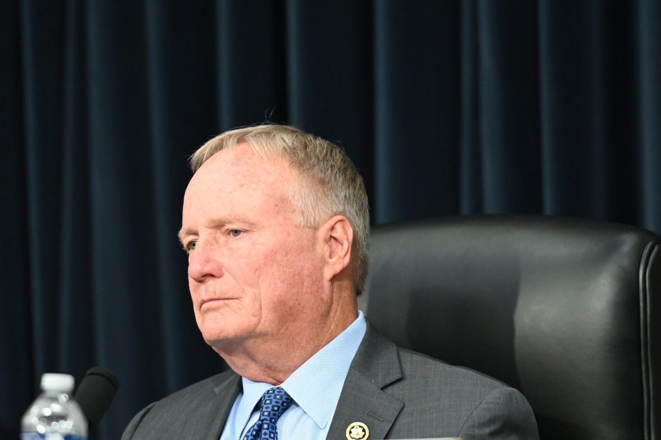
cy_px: 273
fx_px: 6807
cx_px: 331
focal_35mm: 371
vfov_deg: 3.7
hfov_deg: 5.6
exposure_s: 1/250
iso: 3200
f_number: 2.8
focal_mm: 200
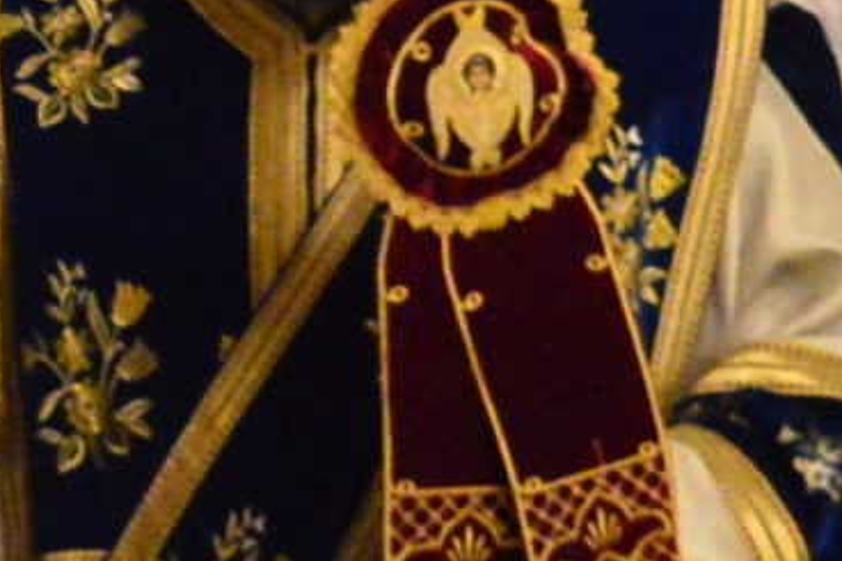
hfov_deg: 5.1
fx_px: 9257
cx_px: -1114
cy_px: 131
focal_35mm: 396
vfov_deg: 3.5
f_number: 7.1
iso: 6400
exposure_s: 1/200
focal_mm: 38
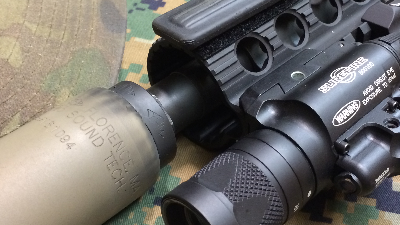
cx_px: 198
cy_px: 91
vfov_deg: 21.4
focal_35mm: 56
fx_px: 594
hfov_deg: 37.2
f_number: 2.2
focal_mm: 4.12
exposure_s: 1/30
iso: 200
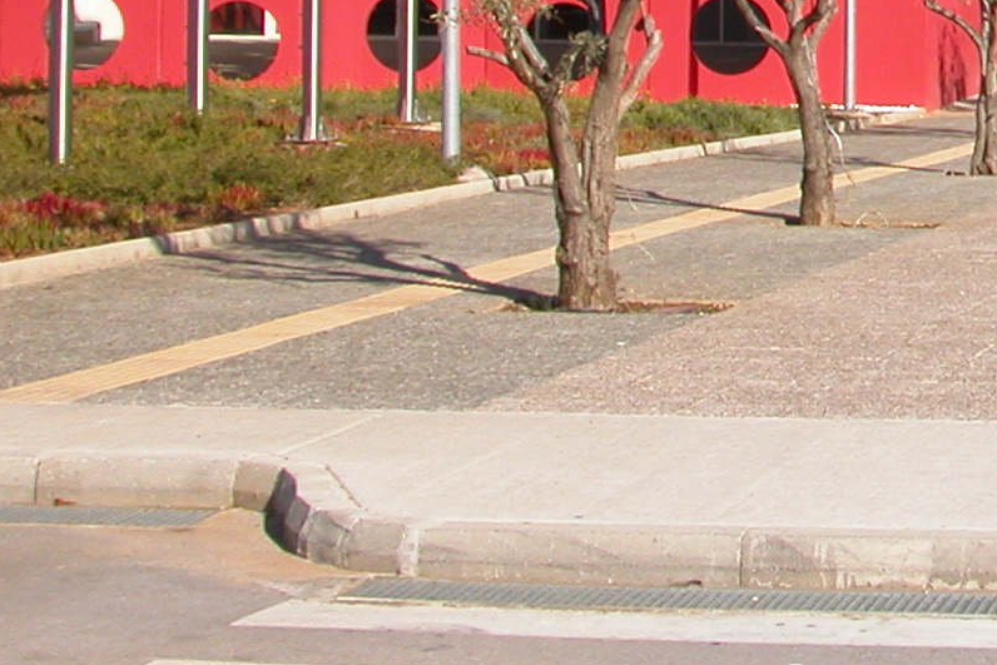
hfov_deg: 16.1
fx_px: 3241
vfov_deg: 11.1
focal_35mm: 117
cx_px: 1470
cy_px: -413
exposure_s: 1/391
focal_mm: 8.9
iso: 100
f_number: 6.3
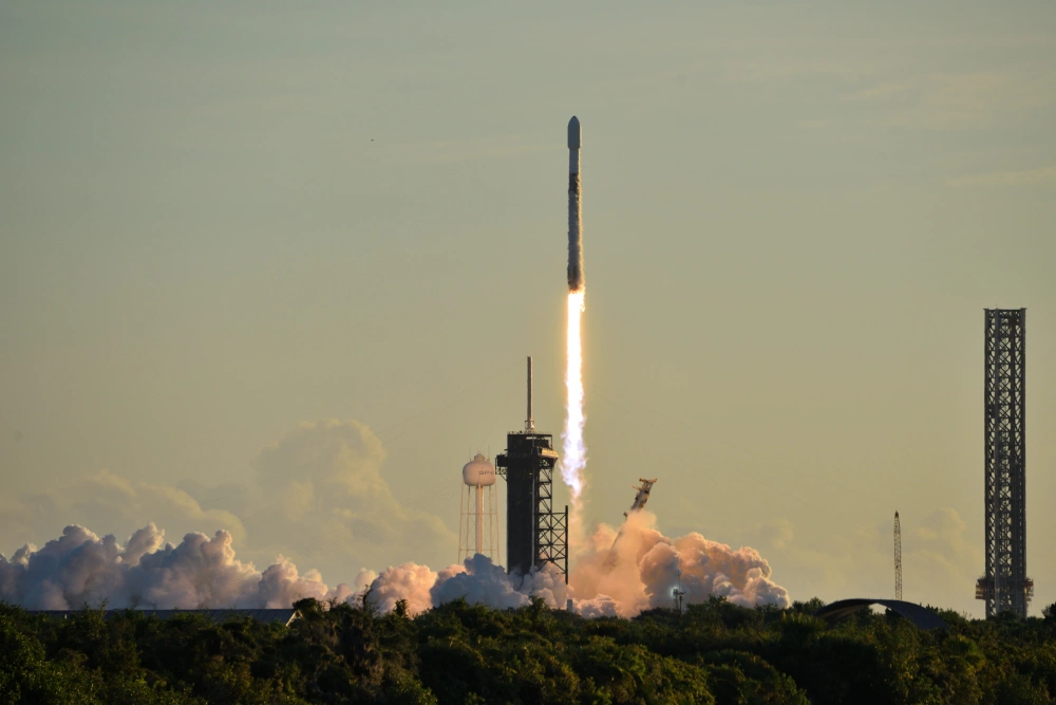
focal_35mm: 420
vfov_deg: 3.3
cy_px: 352
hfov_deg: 4.9
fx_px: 12321
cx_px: 528
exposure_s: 1/800
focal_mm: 420
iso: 200
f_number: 7.1
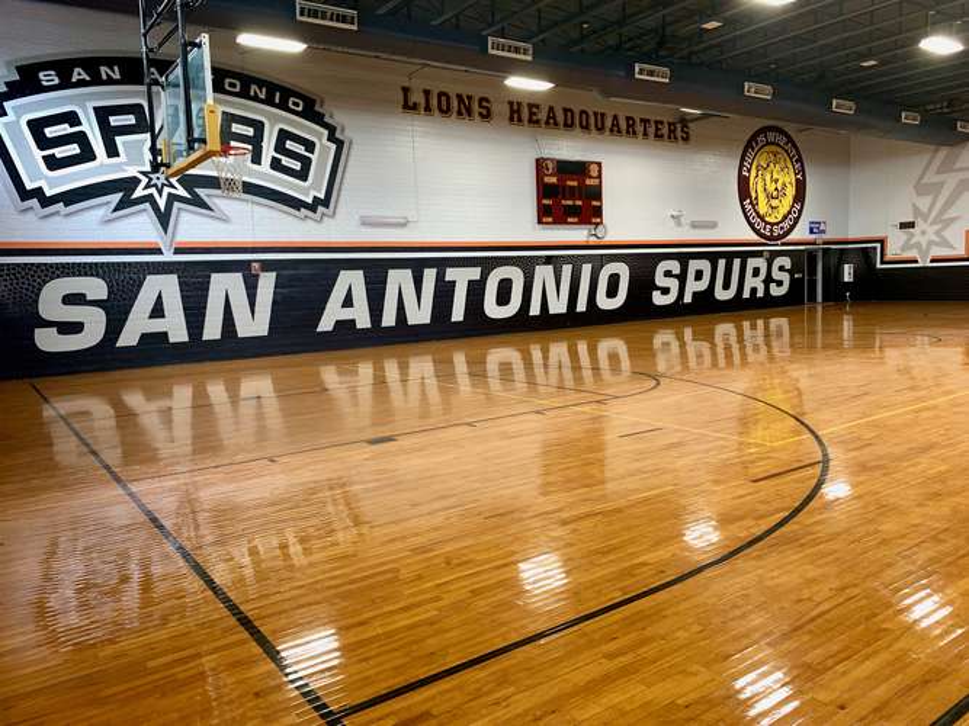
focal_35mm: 26
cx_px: 484
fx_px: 728
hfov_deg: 67.3
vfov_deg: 53.0
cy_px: 363
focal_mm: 4.25
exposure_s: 1/60
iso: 160
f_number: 1.8
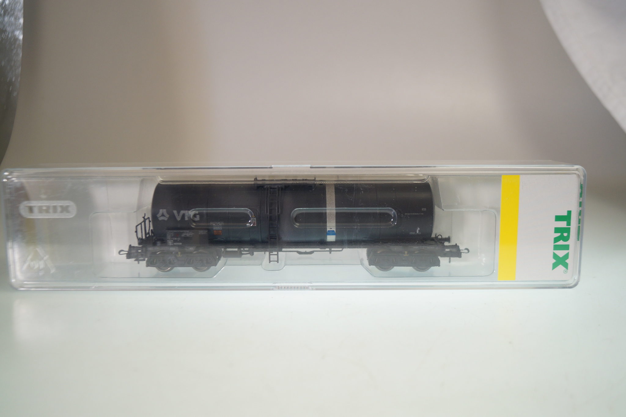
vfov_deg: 36.9
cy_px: 208
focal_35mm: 36
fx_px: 626
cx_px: 313
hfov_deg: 53.1
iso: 320
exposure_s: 1/160
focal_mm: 24
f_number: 4
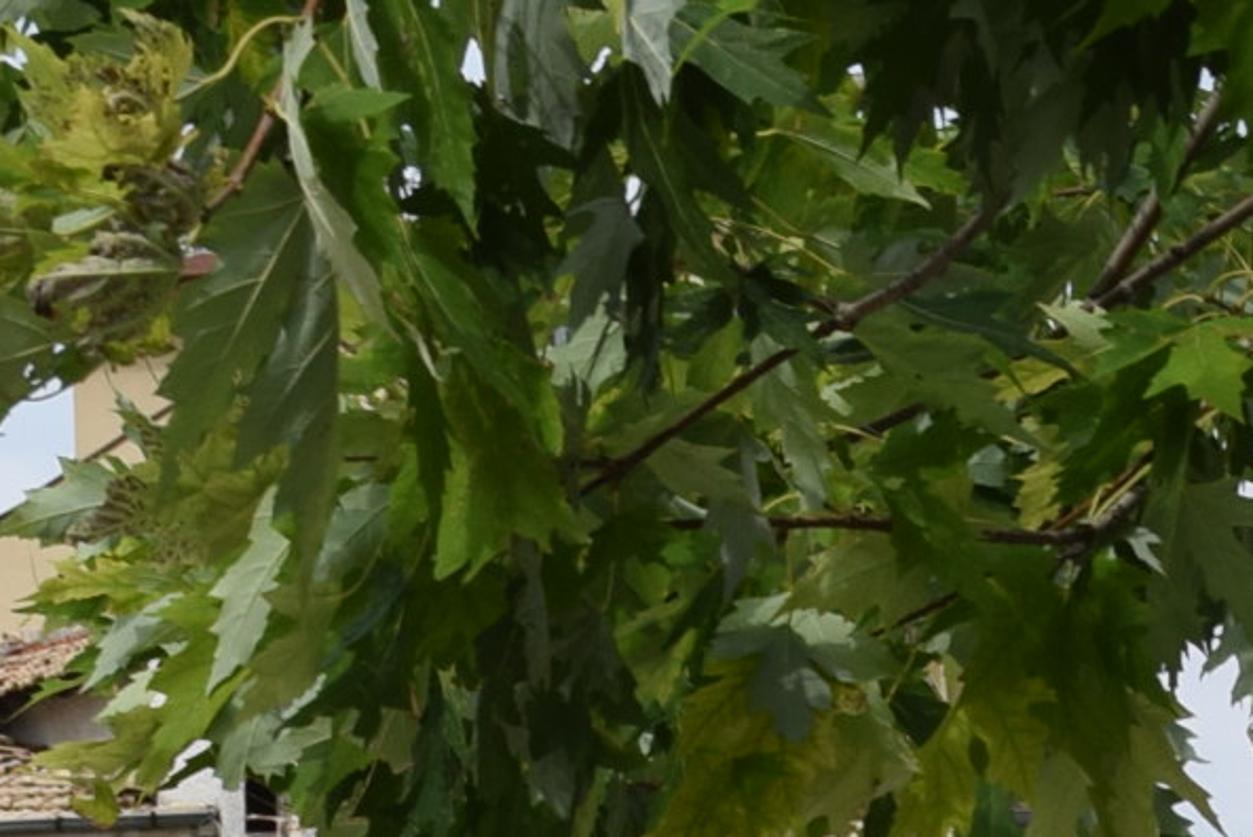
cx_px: 1414
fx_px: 7904
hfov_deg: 9.0
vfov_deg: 5.9
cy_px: 1759
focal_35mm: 227
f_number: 8
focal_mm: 30
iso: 280
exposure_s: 1/250
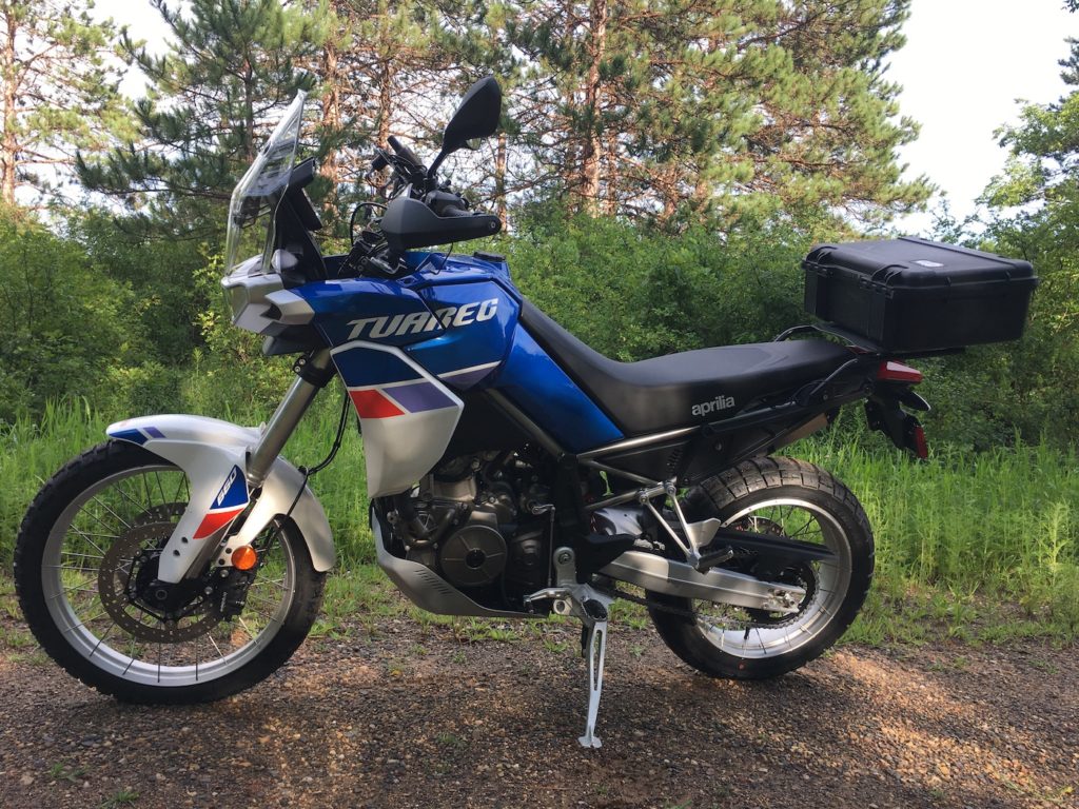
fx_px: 904
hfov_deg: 61.7
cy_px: 404
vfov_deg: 48.2
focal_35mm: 29
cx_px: 540
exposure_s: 1/322
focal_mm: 4.15
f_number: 2.2
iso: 25
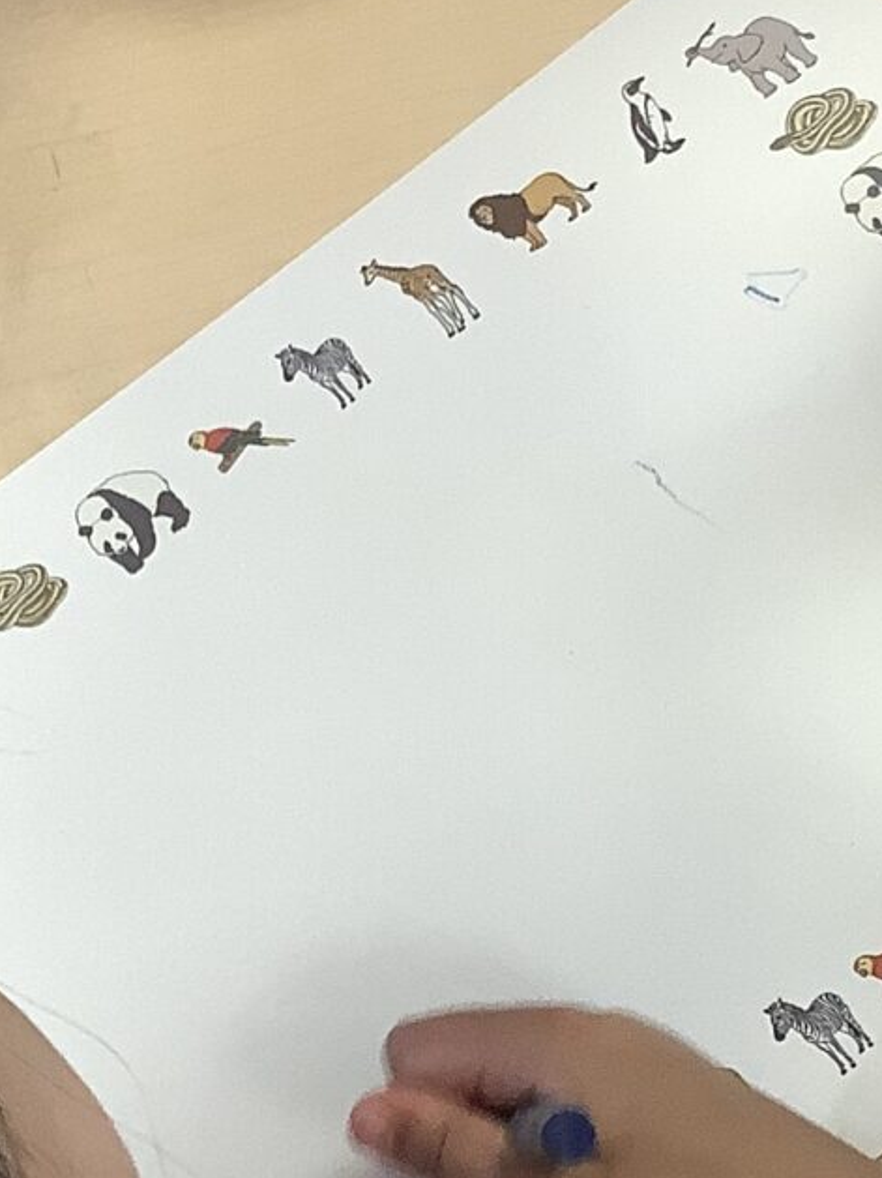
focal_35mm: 101
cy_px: 1058
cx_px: 532
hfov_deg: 14.6
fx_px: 3435
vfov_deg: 19.1
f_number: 2.4
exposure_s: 1/50
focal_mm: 3.3
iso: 125
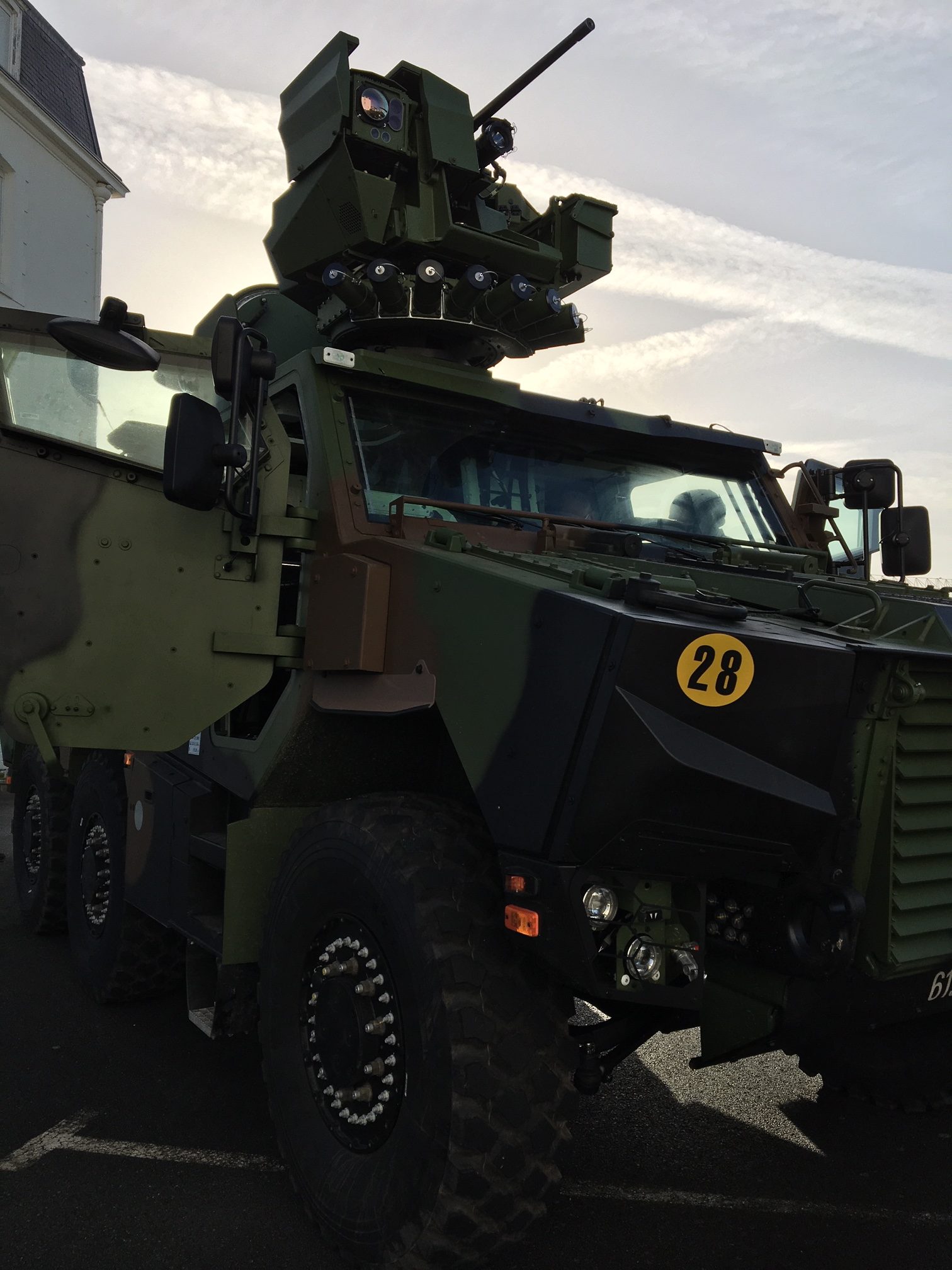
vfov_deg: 61.7
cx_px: 476
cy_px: 635
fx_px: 1063
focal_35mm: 29
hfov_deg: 48.2
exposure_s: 1/2137
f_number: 2.2
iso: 25
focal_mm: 4.15
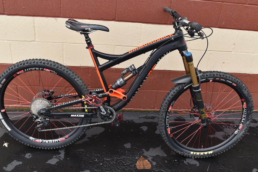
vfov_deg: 36.9
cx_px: 129
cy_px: 86
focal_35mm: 36
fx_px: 258
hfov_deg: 53.1
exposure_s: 1/250
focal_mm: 24
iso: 360
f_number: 8
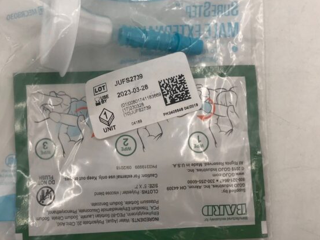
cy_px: 113
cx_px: 113
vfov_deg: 28.6
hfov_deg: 37.2
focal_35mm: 51
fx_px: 472
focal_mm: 3.99
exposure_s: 1/248
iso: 20
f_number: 1.8
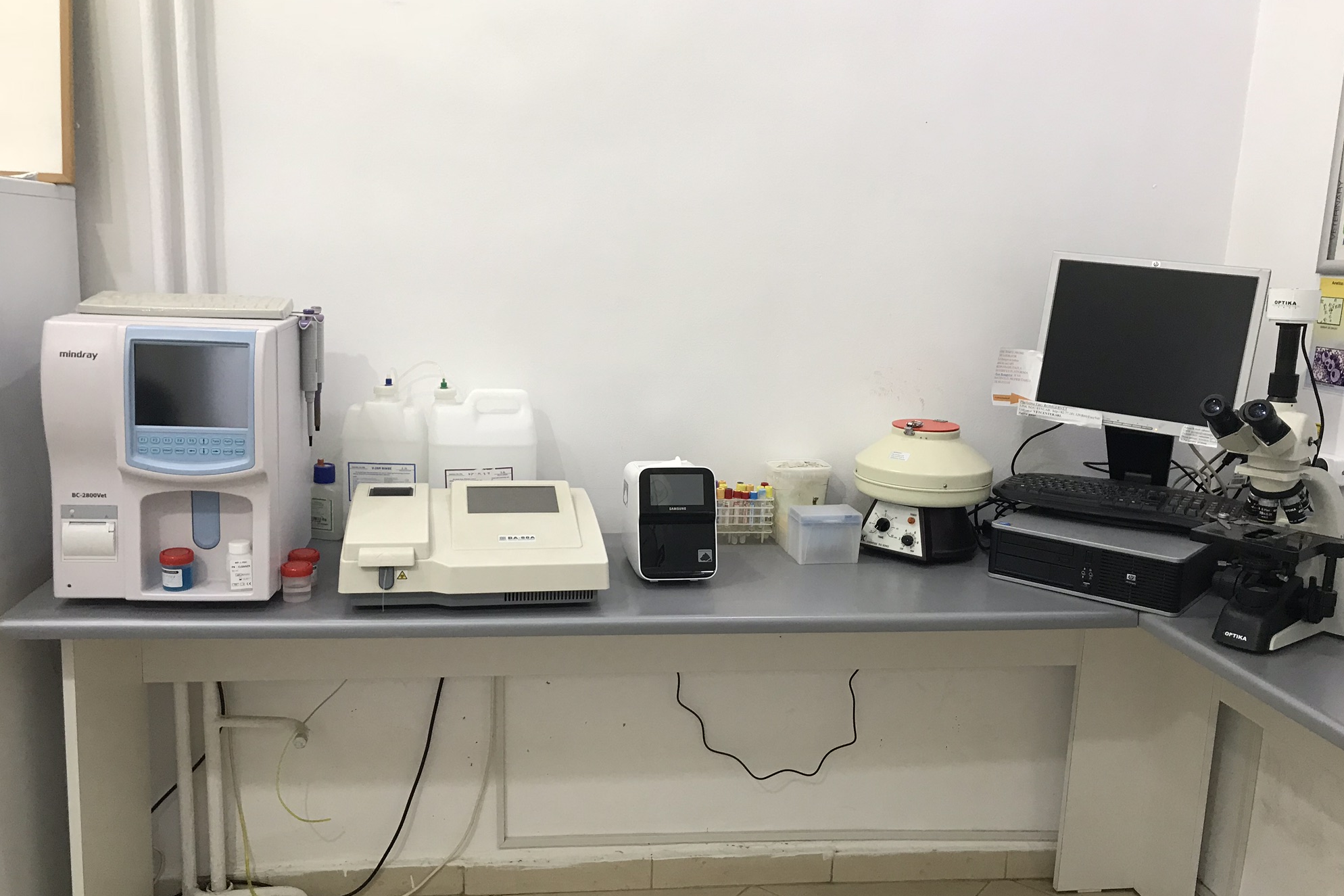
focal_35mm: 30
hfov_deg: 61.9
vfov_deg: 43.6
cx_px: 681
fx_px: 1120
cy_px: 468
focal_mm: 3.99
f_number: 1.8
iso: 32
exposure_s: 1/20
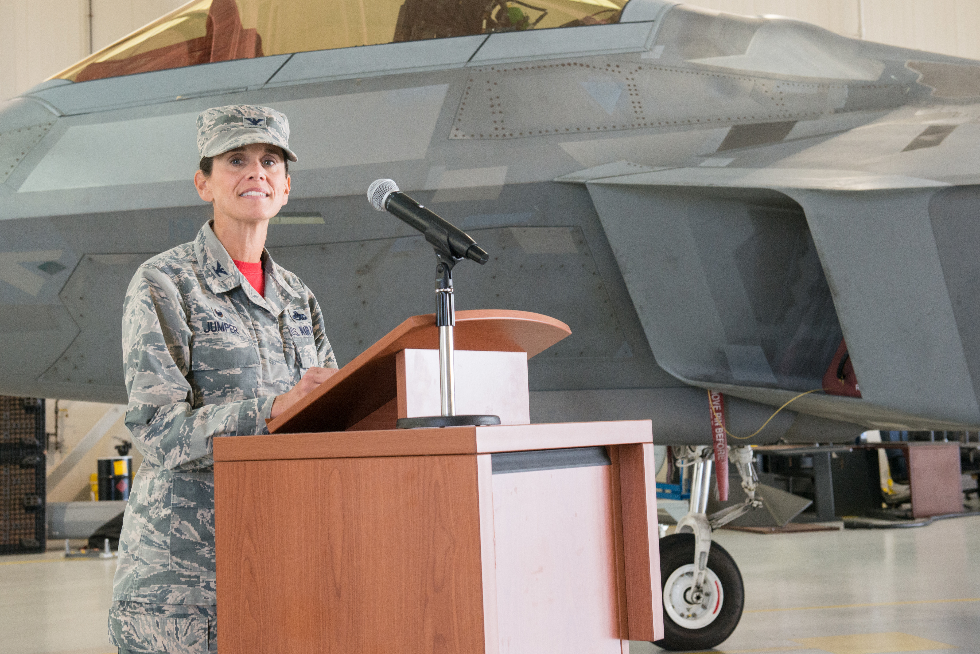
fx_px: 1688
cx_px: 448
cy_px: 290
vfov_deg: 21.9
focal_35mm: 62
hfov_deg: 32.4
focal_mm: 52
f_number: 7.1
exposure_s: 1/125
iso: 1400
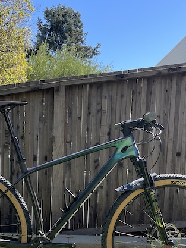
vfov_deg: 38.0
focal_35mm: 48
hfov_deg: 30.1
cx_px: 65
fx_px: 344
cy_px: 202
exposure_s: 1/780
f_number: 1.6
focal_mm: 5.1
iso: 32
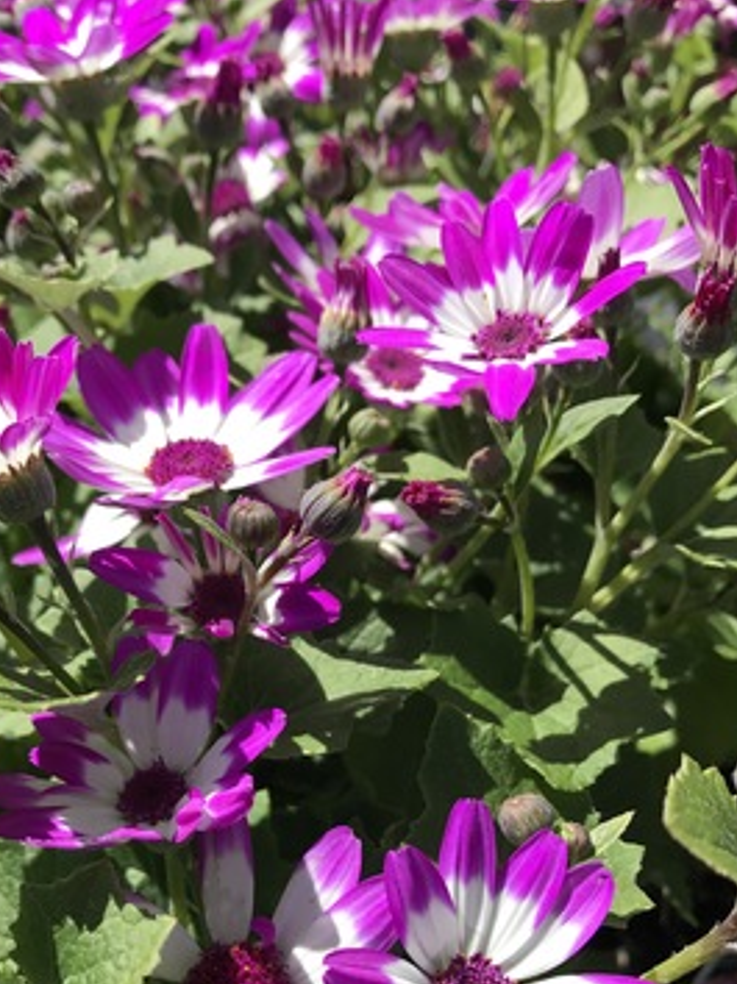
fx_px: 1080
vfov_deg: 48.4
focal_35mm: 38
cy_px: 637
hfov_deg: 37.5
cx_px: 278
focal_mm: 3.99
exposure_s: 1/1681
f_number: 1.8
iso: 20
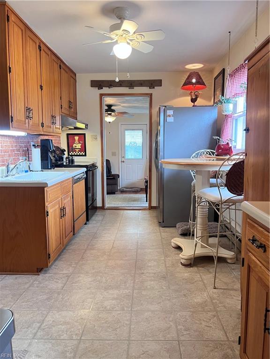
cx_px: 135
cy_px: 180
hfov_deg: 53.1
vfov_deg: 67.3
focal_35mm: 26
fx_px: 270
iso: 250
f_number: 1.5
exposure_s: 1/60
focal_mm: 5.7
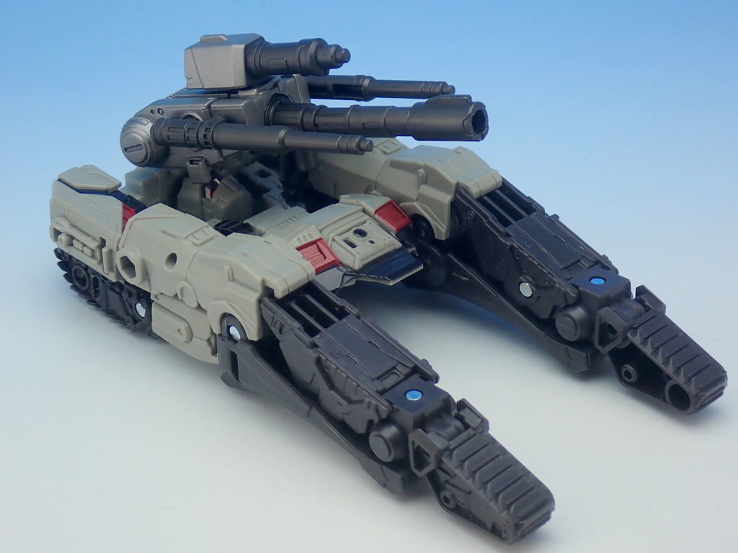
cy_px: 276
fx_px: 1876
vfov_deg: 16.8
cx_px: 369
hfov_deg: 22.3
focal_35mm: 88
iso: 100
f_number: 4.5
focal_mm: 15.66
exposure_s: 1/15
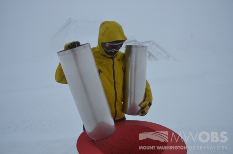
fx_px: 155
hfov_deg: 73.8
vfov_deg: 53.0
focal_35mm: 24
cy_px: 77
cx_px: 116
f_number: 8
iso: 160
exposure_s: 1/250
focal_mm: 16
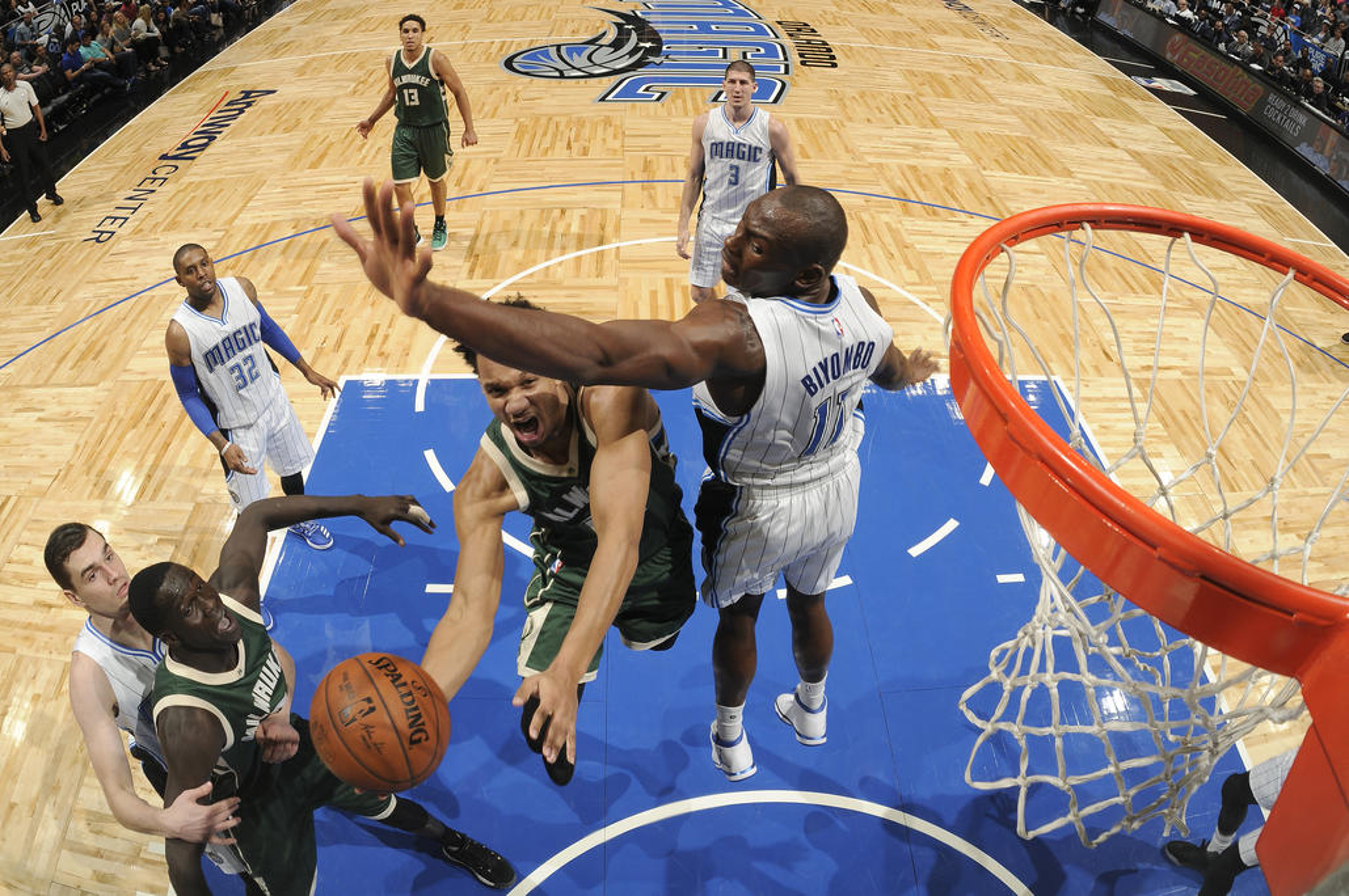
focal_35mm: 30
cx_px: 674
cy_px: 448
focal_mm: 20
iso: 200
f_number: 11
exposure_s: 1/250
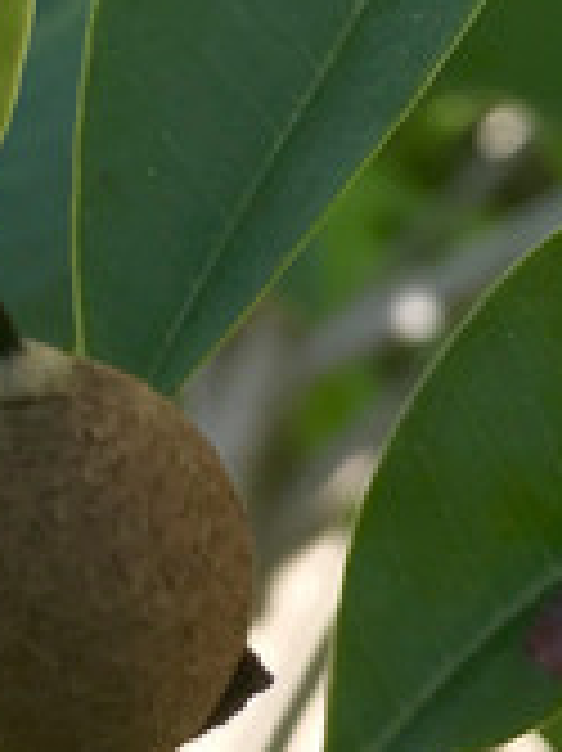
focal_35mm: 134
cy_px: 374
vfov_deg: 14.7
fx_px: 2904
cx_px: 202
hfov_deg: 11.0
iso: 20
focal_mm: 3.99
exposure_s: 1/314
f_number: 1.8
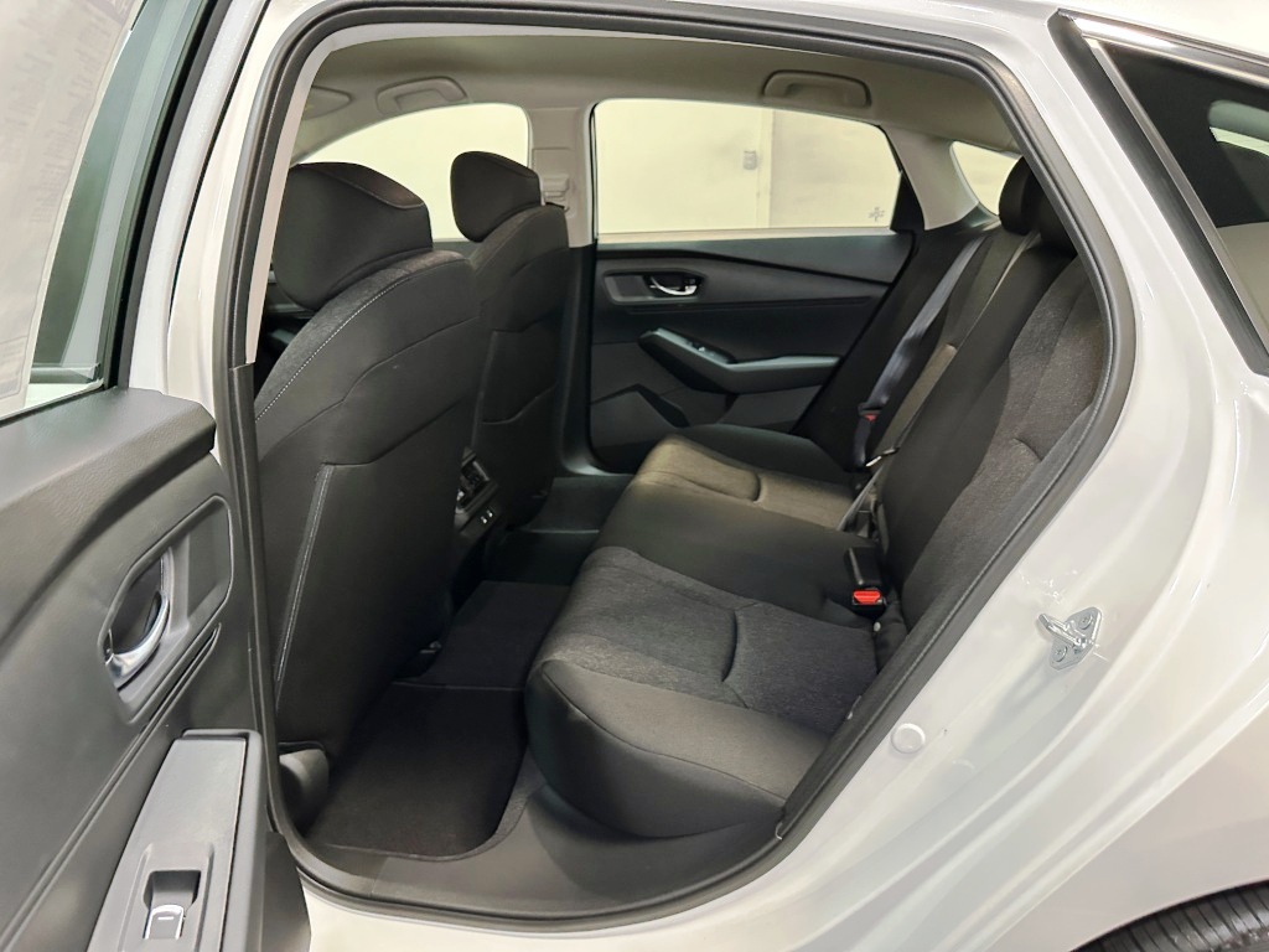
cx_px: 634
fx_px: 880
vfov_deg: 56.8
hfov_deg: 71.6
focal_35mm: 24
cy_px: 476
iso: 640
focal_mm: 6.86
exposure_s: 1/40
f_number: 1.78
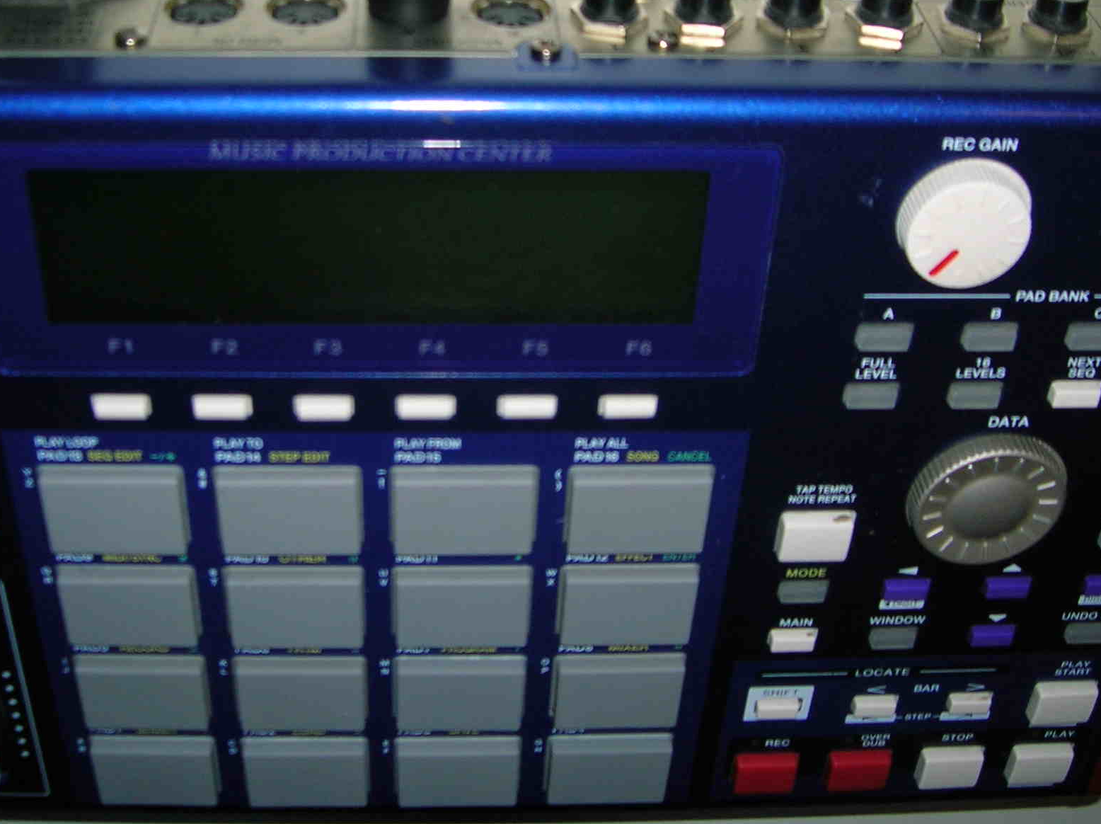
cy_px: 258
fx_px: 1589
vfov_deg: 28.8
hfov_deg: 38.1
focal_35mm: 50
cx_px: 461
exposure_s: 1/60.1
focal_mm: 5.7
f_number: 2.9
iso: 50
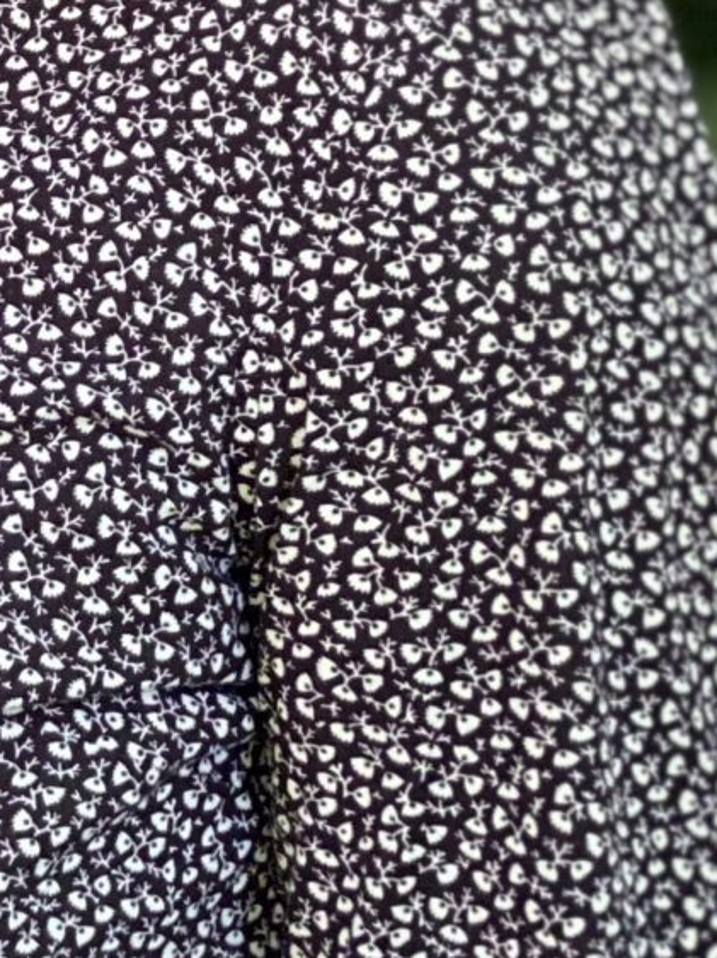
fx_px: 6550
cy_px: -167
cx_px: -622
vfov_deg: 8.3
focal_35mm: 237
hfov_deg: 6.1
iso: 125
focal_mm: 6
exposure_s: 1/122
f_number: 2
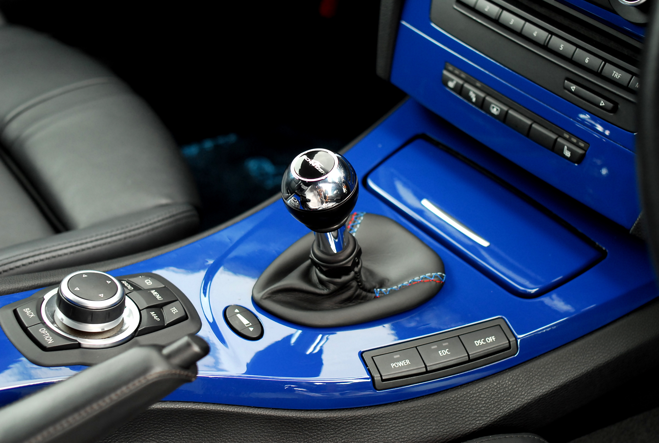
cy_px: 222
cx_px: 330
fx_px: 963
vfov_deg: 25.9
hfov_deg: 37.8
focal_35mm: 52
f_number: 3.2
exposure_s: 1/80
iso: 400
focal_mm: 35
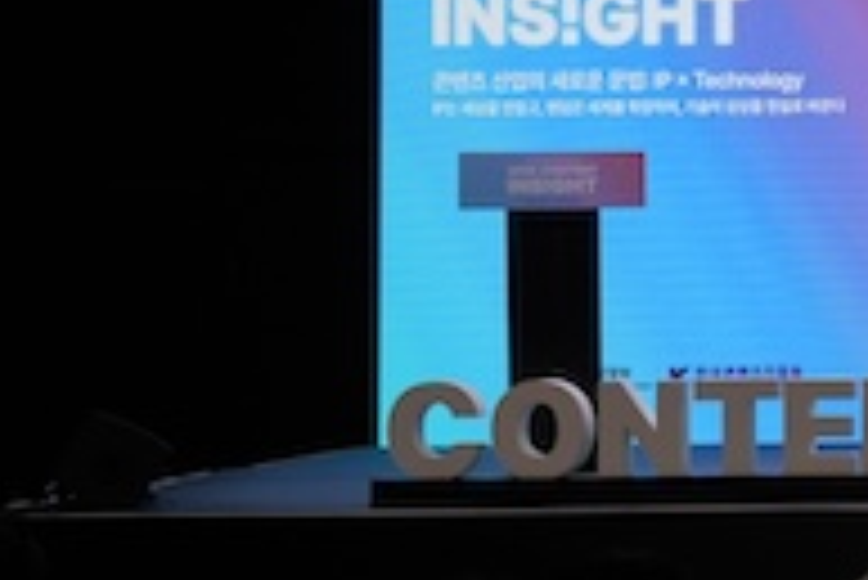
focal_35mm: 136
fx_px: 3281
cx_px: 1588
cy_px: 198
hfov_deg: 13.4
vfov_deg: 10.1
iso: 250
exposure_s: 1/160
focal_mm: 35
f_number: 2.8
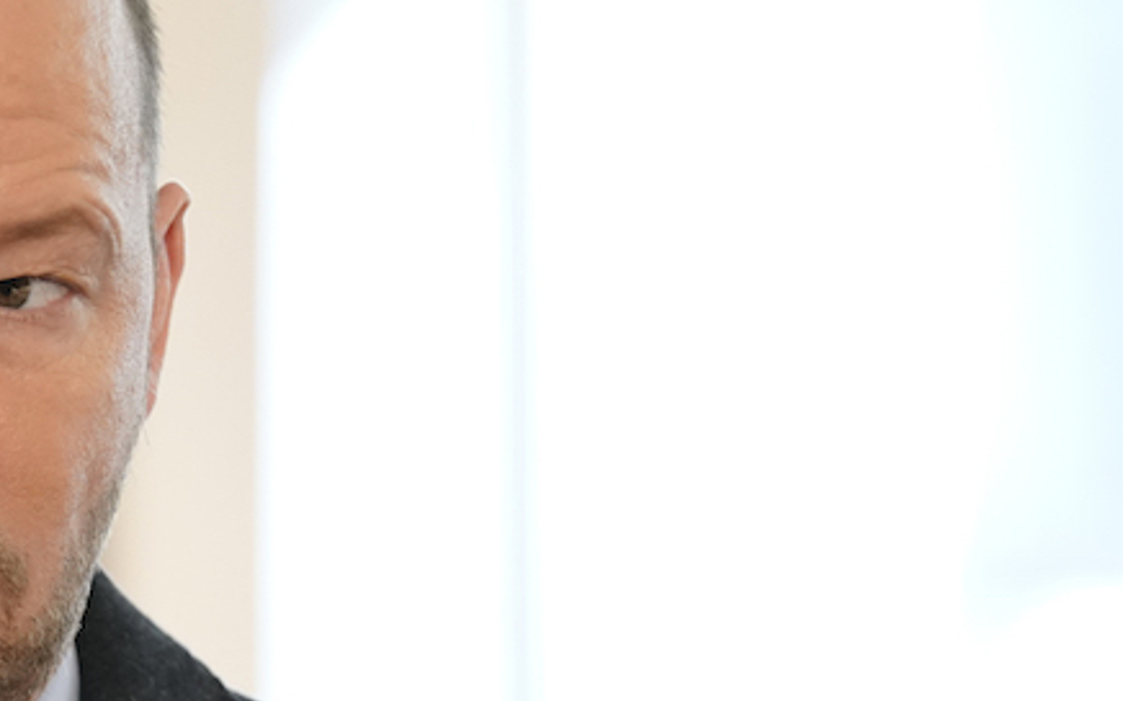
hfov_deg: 4.8
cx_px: -198
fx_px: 13306
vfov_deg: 3.0
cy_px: 711
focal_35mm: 435
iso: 5000
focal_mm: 155
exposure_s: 1/160
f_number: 3.5
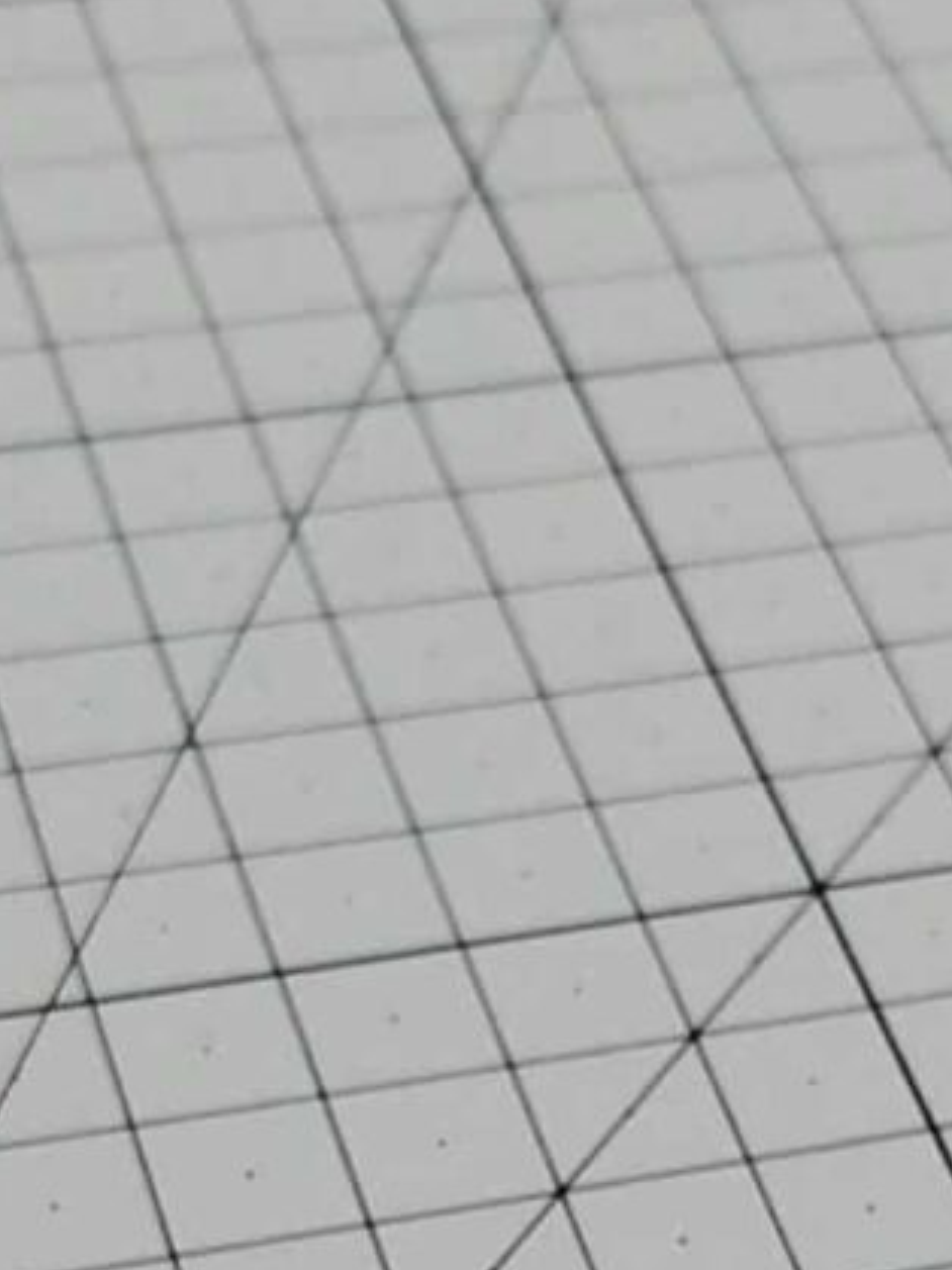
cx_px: 788
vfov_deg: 14.5
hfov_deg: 11.2
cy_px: 1473
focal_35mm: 132
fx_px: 4843
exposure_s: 1/100
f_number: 1.7
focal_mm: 3.93
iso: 100
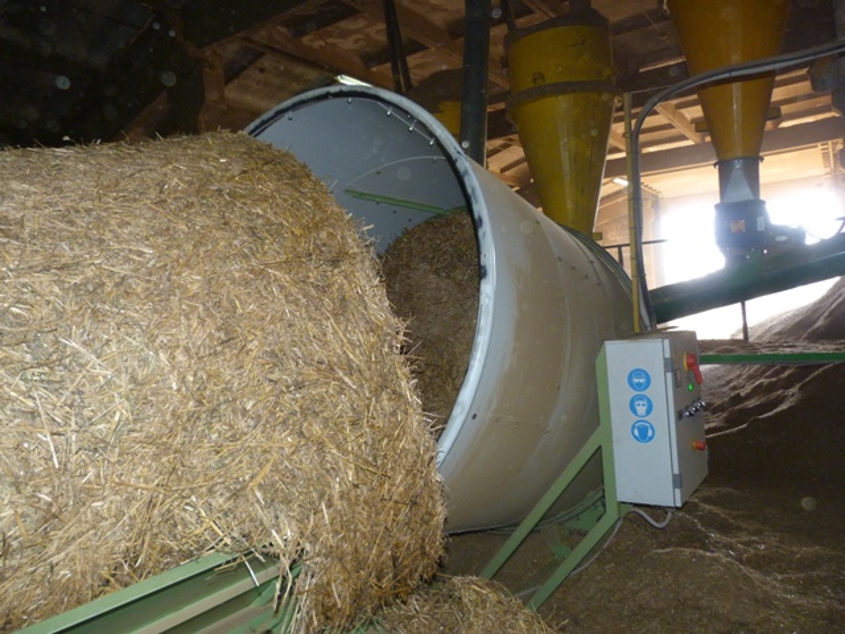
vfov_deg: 54.9
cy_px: 317
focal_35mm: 25
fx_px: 610
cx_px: 422
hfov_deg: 69.4
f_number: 2.8
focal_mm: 4.5
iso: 250
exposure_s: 1/60
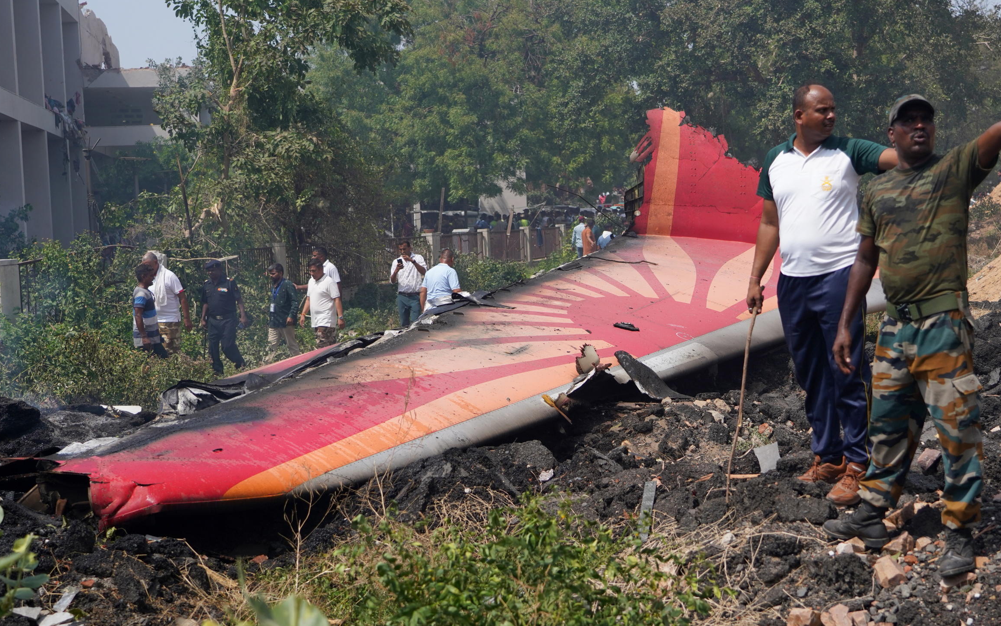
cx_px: 608
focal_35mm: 54
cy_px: 303
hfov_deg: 37.4
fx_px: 1473
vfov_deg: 24.0
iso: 320
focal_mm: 40
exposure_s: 1/3200
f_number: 4
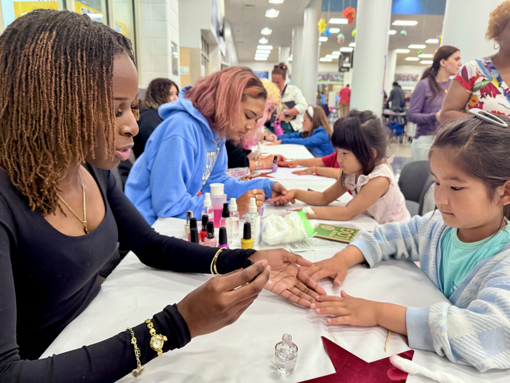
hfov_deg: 71.6
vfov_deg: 56.8
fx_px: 354
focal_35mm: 24
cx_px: 255
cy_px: 192
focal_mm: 6.76
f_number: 1.78
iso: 250
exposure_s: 1/60
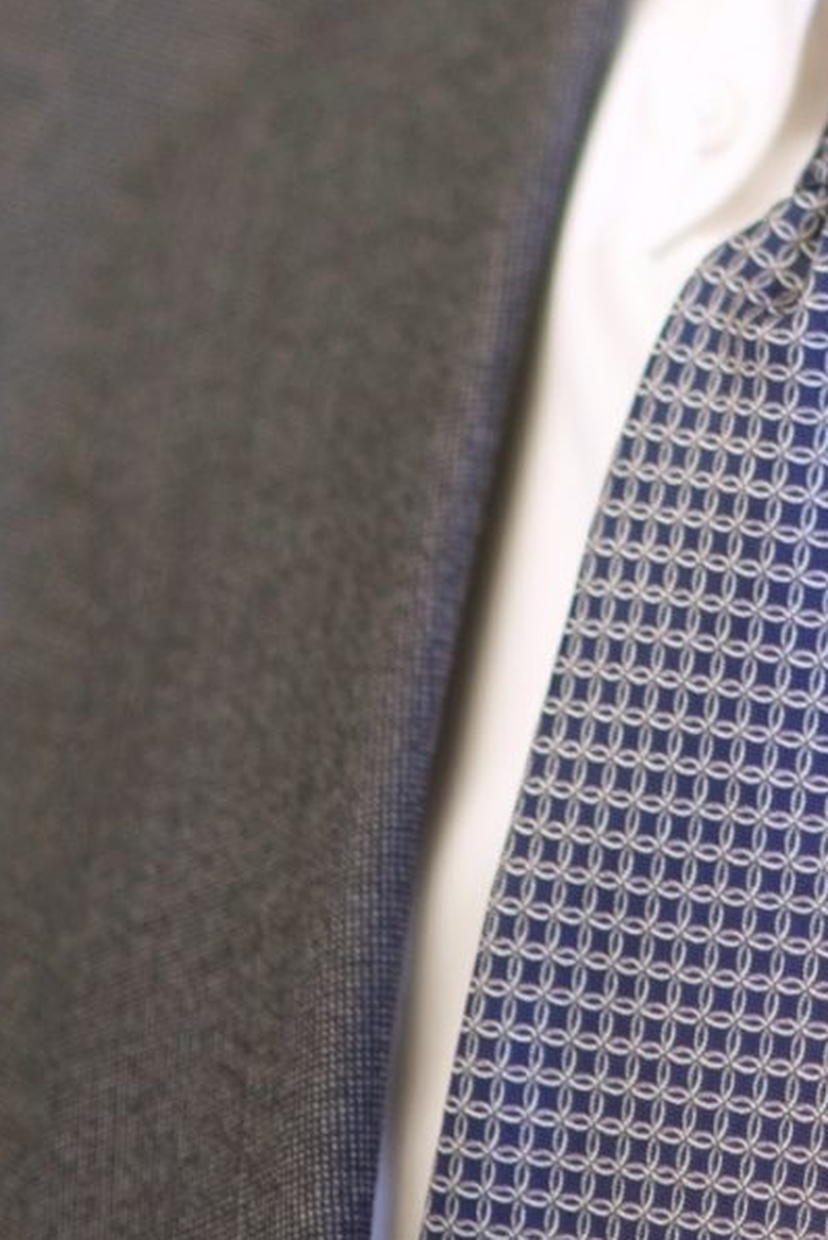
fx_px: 12577
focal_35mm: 365
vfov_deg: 5.6
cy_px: -847
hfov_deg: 3.8
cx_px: 1320
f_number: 2
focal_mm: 85
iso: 320
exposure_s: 1/100
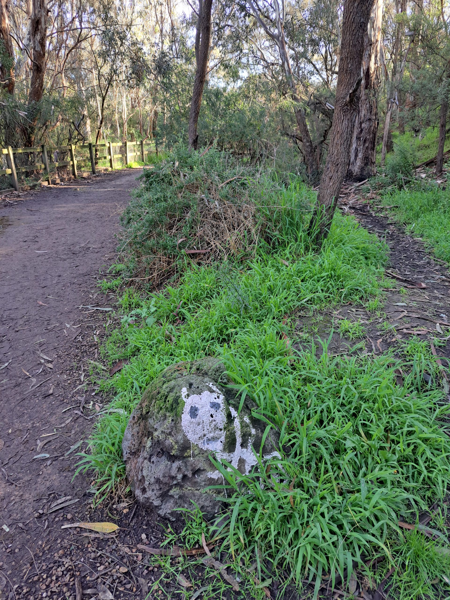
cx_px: 225
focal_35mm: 24
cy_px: 300
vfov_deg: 71.6
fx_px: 416
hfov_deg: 56.8
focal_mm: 5.23
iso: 50
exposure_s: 1/50
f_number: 1.8
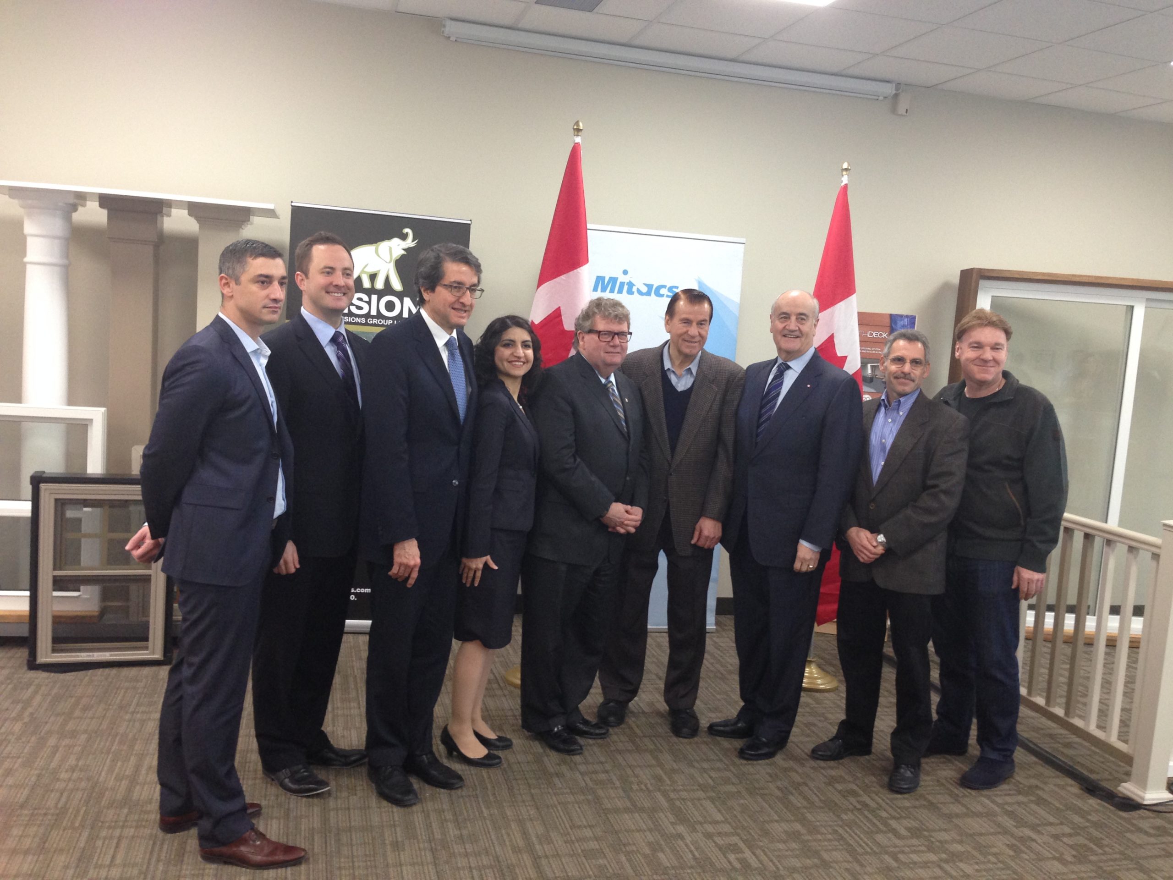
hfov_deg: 55.4
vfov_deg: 42.9
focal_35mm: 33
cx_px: 586
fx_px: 1118
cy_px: 440
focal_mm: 4.12
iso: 125
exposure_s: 1/20
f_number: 2.4
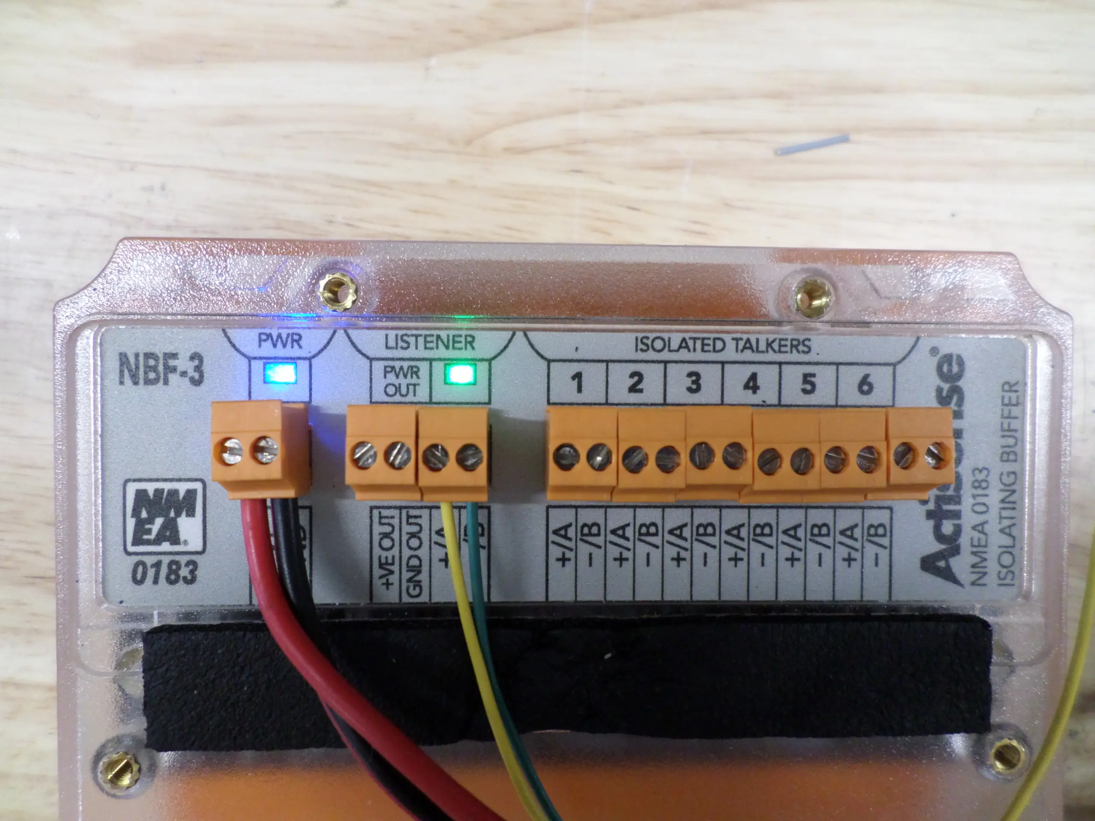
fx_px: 791
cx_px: 548
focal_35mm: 25
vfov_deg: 54.9
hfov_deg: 69.4
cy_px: 410
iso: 240
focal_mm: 4.5
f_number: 2.5
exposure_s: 1/30
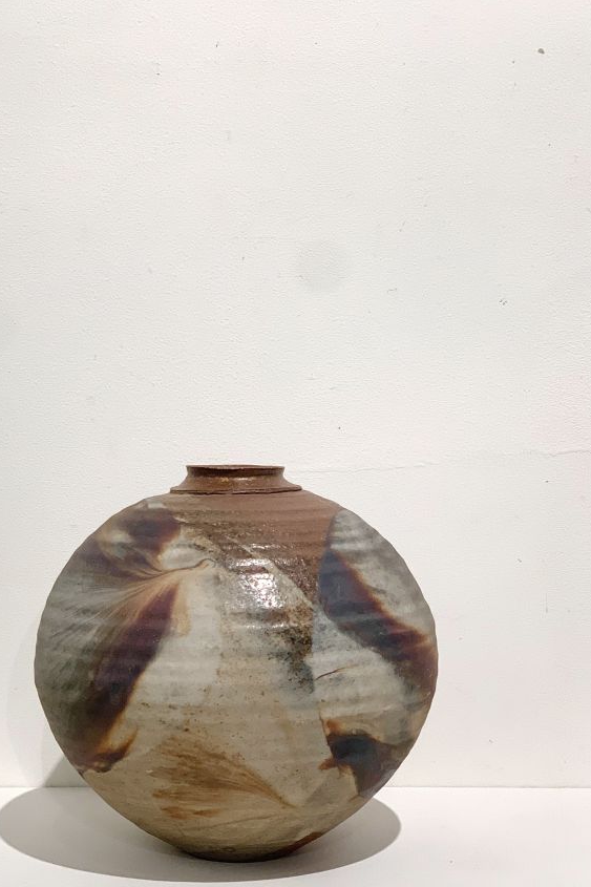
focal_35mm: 64
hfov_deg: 21.2
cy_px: 505
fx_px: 1577
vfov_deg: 31.4
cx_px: 253
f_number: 2.4
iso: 100
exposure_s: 1/100
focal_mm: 6
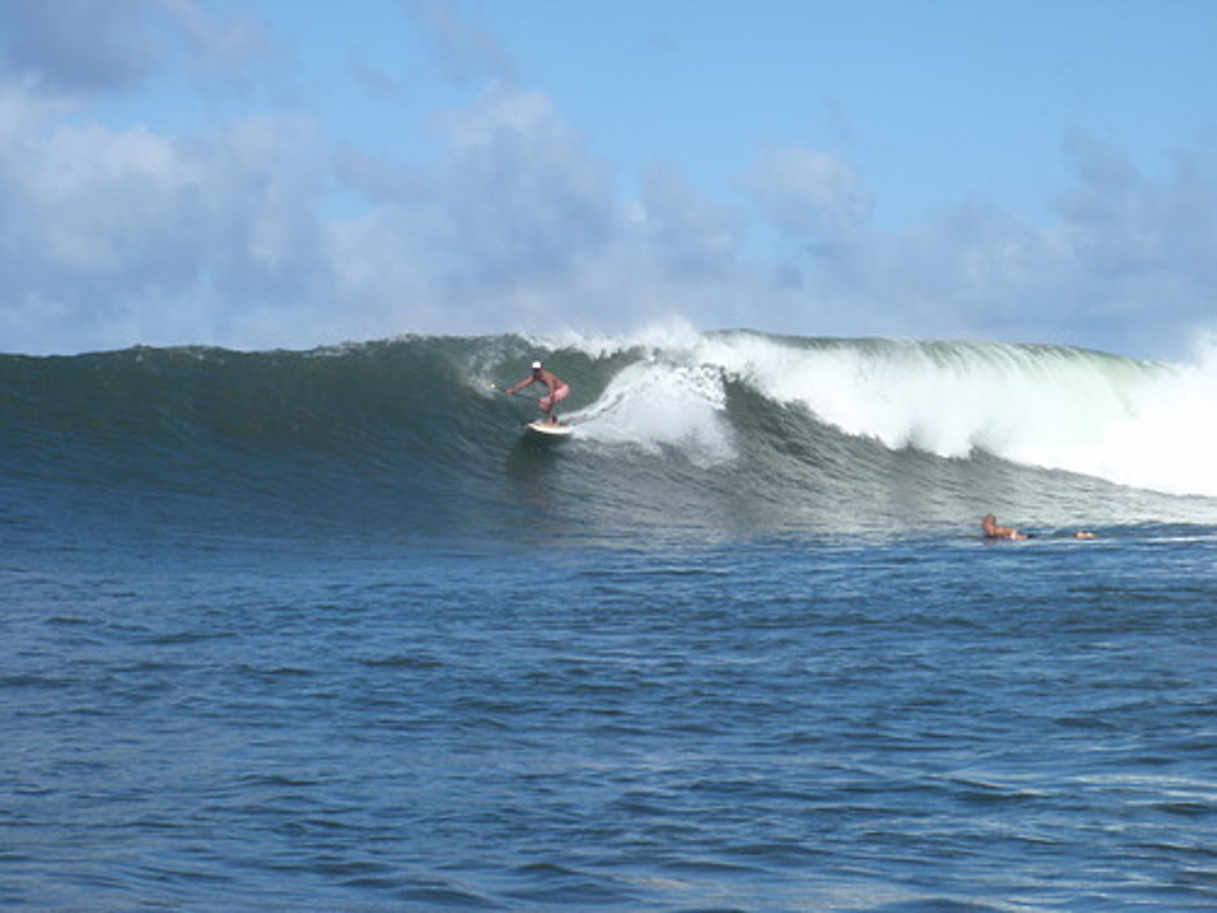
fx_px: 3586
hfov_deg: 19.3
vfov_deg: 14.5
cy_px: 456
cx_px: 608
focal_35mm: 102
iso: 64
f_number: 7.1
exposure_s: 1/200
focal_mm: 18.2
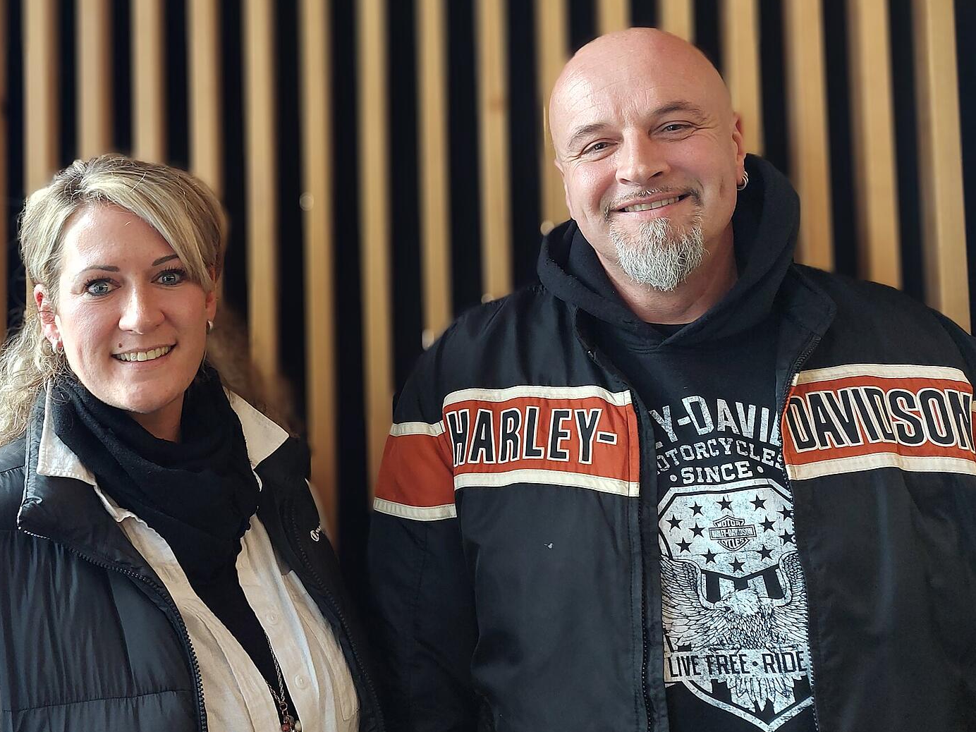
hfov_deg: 49.0
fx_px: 1043
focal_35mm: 37
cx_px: 300
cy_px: 245
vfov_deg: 38.2
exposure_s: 1/25
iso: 125
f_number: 1.8
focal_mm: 5.23
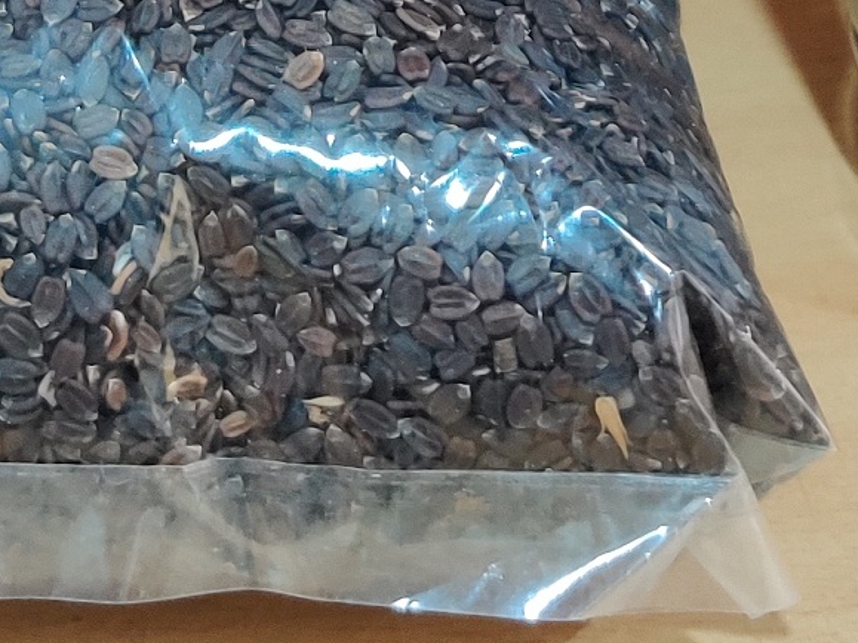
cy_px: -594
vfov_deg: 11.9
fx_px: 2775
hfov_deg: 17.6
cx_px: 373
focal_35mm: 112
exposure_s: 1/33
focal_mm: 4.75
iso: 800
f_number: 1.65
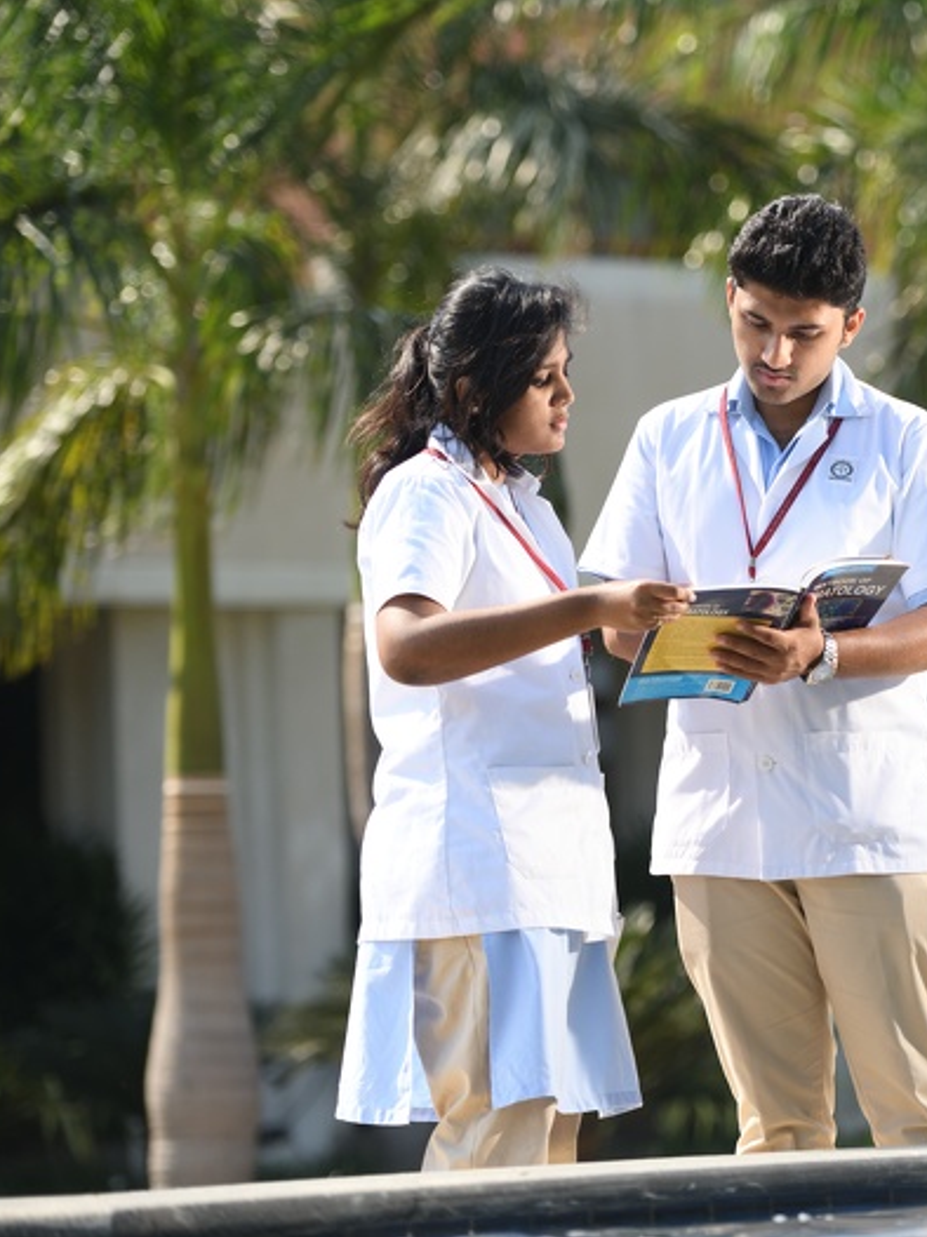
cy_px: 618
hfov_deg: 8.8
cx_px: 911
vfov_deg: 11.8
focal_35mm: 168
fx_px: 6003
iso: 320
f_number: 2.8
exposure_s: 1/2500
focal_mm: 116
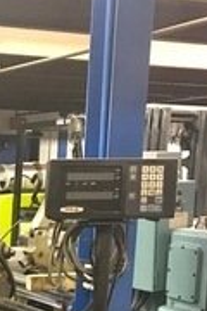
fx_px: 699
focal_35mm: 81
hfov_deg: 15.8
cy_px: 321
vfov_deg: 23.8
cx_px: -80
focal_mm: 3.99
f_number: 1.8
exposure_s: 1/15
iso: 100
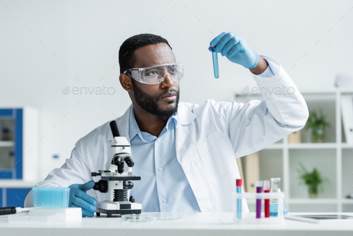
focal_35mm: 102
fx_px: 1001
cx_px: 176
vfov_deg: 13.4
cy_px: 118
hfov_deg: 20.0
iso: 320
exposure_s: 1/160
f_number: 4
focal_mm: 102
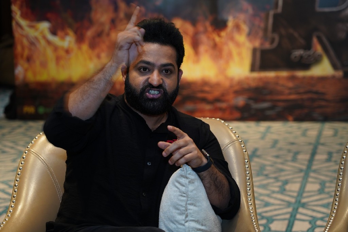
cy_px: 116
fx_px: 1015
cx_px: 174
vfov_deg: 13.0
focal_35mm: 105
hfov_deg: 19.5
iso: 800
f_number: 4
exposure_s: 1/50
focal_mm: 105
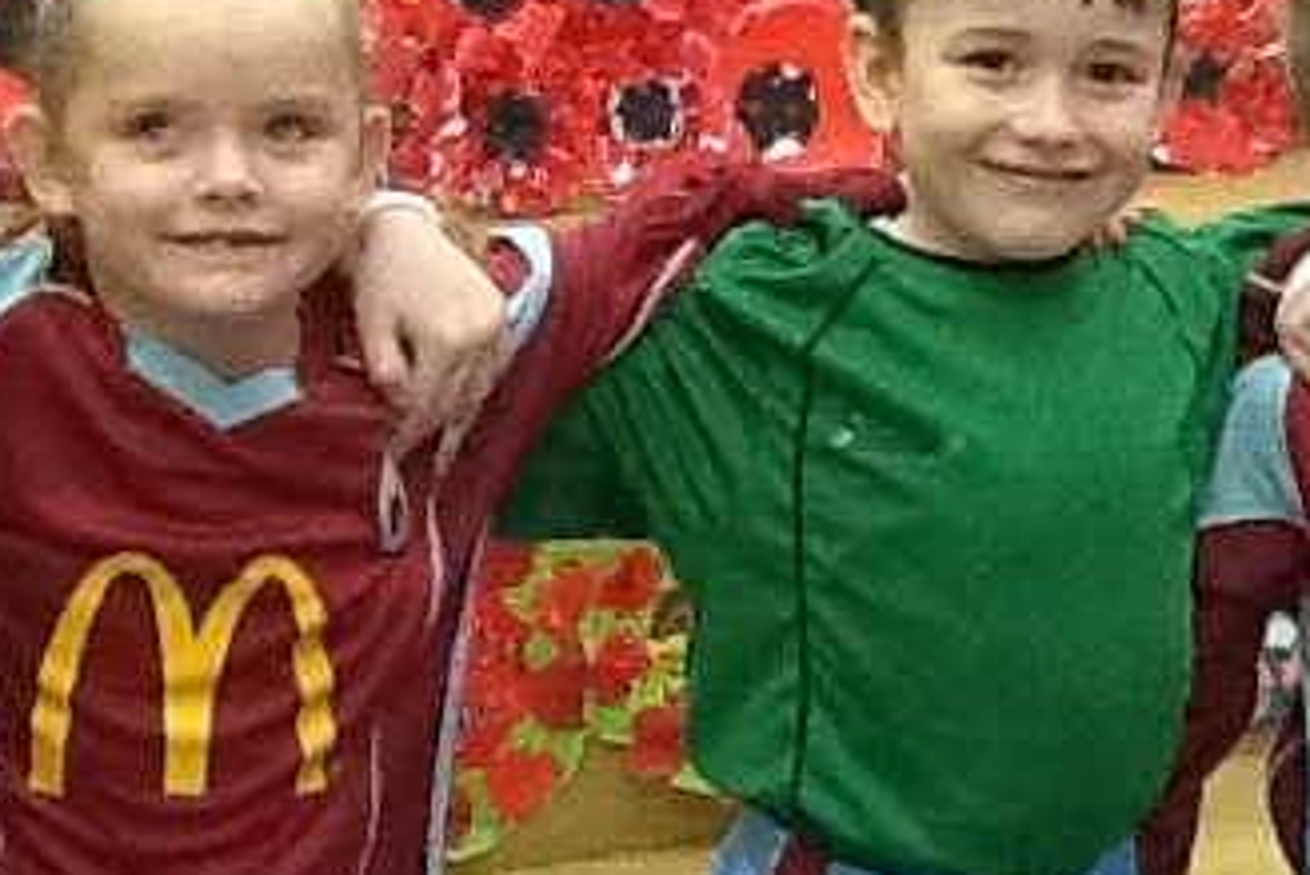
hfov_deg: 15.2
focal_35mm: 134
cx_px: 998
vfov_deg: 10.2
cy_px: 420
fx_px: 4878
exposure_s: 1/30
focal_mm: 2.03
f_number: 2.4
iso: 320
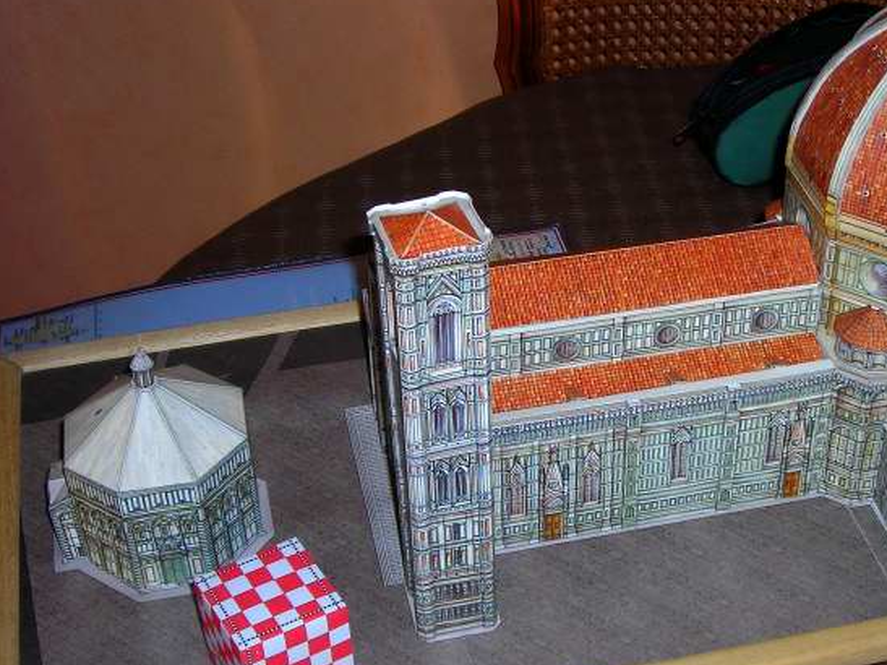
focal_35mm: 60
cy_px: 336
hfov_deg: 32.0
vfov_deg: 24.4
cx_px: 582
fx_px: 1537
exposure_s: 1/60.1
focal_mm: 6.8
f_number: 3.3
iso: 50
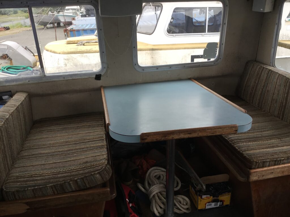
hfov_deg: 58.4
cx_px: 145
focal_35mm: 31
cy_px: 108
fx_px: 260
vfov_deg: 45.4
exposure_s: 1/111
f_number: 2.4
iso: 25
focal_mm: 3.3
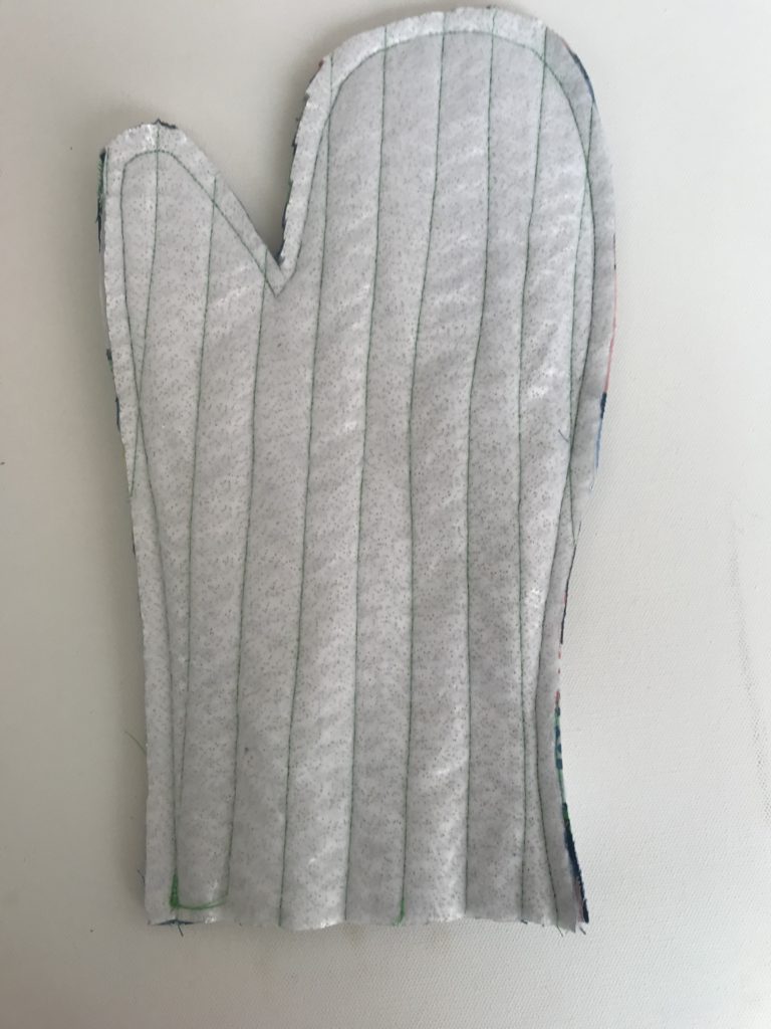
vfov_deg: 63.4
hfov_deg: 49.7
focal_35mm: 28
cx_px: 386
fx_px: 832
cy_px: 514
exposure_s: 1/133
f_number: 1.8
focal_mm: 3.99
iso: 20
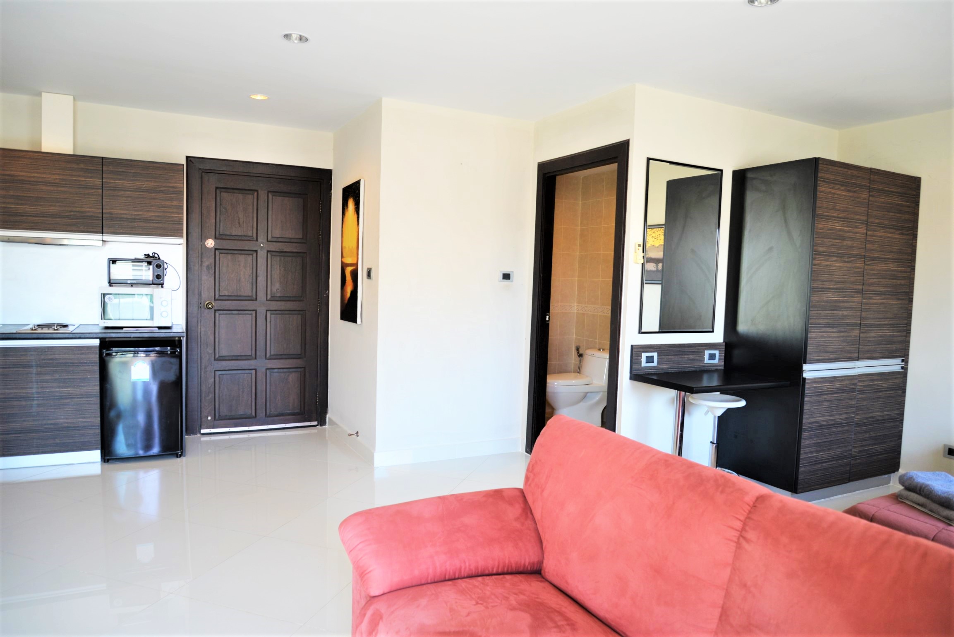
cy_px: 318
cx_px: 477
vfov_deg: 53.2
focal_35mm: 24
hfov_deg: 73.7
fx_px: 636
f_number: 4.5
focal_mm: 24
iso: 400
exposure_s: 1/80
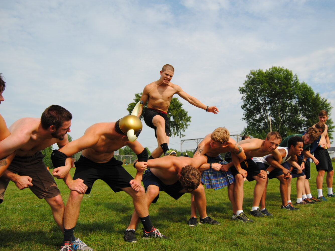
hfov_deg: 59.9
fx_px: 290
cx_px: 181
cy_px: 123
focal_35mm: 30
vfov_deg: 46.8
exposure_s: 1/1000
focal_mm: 18
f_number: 4
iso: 100
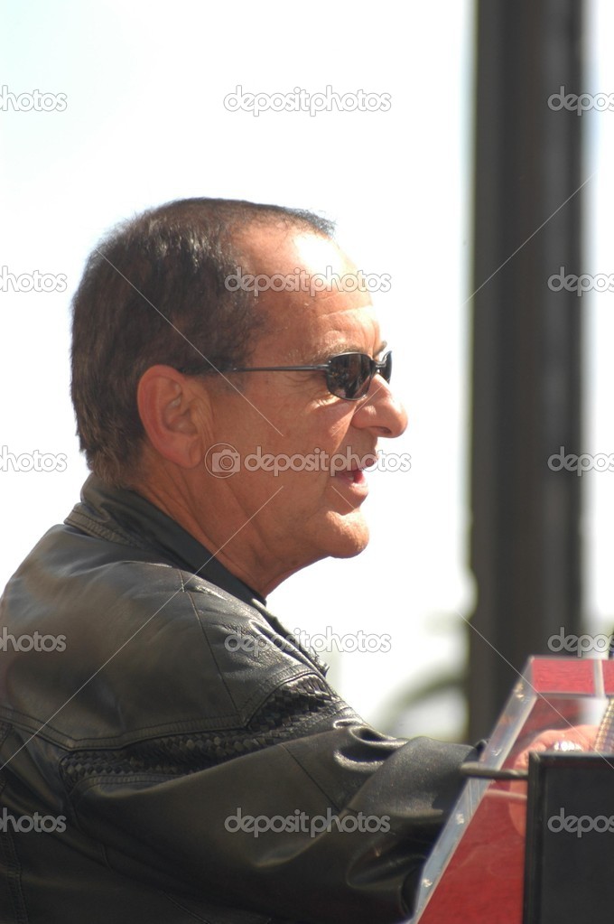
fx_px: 10382
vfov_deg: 5.1
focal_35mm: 405
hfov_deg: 3.4
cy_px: 462
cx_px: 307
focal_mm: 270
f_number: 8
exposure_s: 1/200
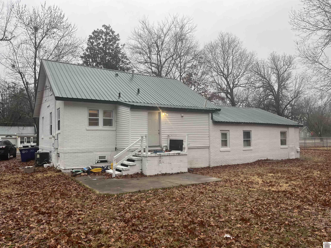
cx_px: 166
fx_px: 249
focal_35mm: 26
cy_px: 124
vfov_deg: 53.1
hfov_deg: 67.3
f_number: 1.6
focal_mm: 5.1
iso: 40
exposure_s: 1/121
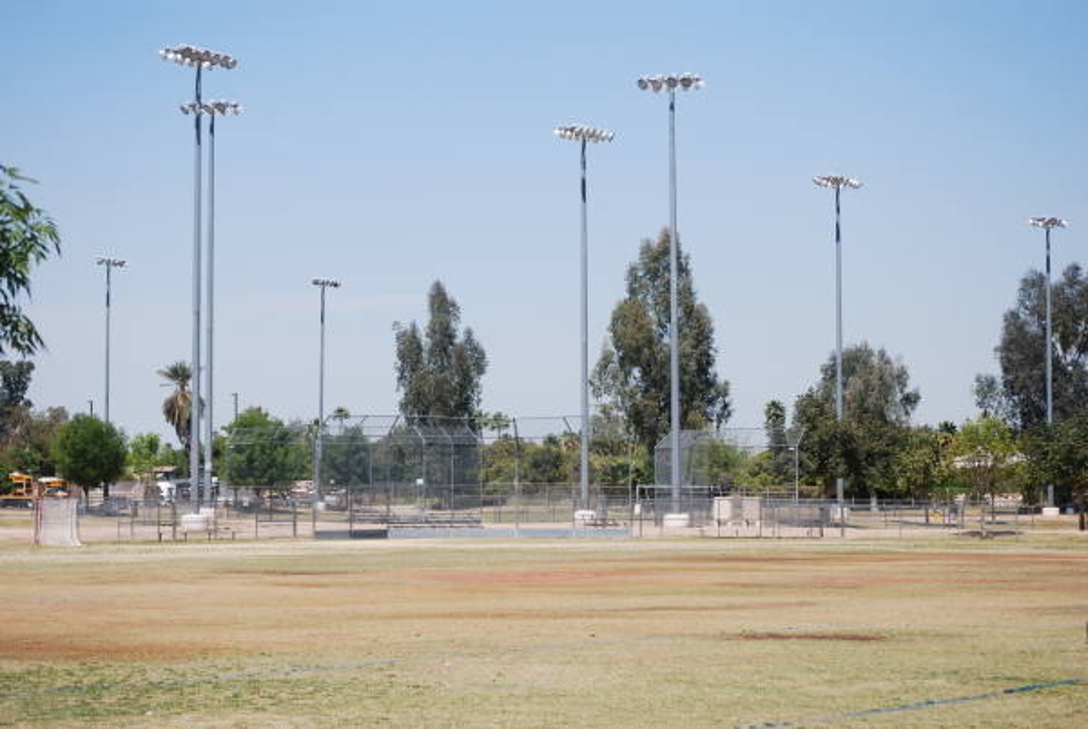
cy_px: 364
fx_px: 3178
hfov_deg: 19.4
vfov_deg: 13.1
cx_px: 544
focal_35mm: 105
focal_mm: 70
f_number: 5.6
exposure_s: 1/500
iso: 100
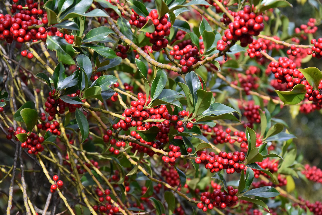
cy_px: 108
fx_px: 1207
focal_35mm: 135
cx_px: 161
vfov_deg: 10.2
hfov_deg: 15.2
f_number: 7.1
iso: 800
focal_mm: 90
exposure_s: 1/200
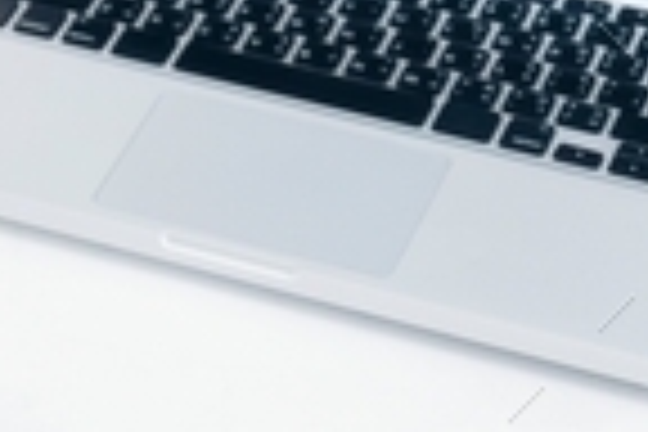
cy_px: -290
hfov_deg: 9.4
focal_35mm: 205
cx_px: -621
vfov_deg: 6.6
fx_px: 3690
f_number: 2.8
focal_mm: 33.2
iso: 3200
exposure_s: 1/250
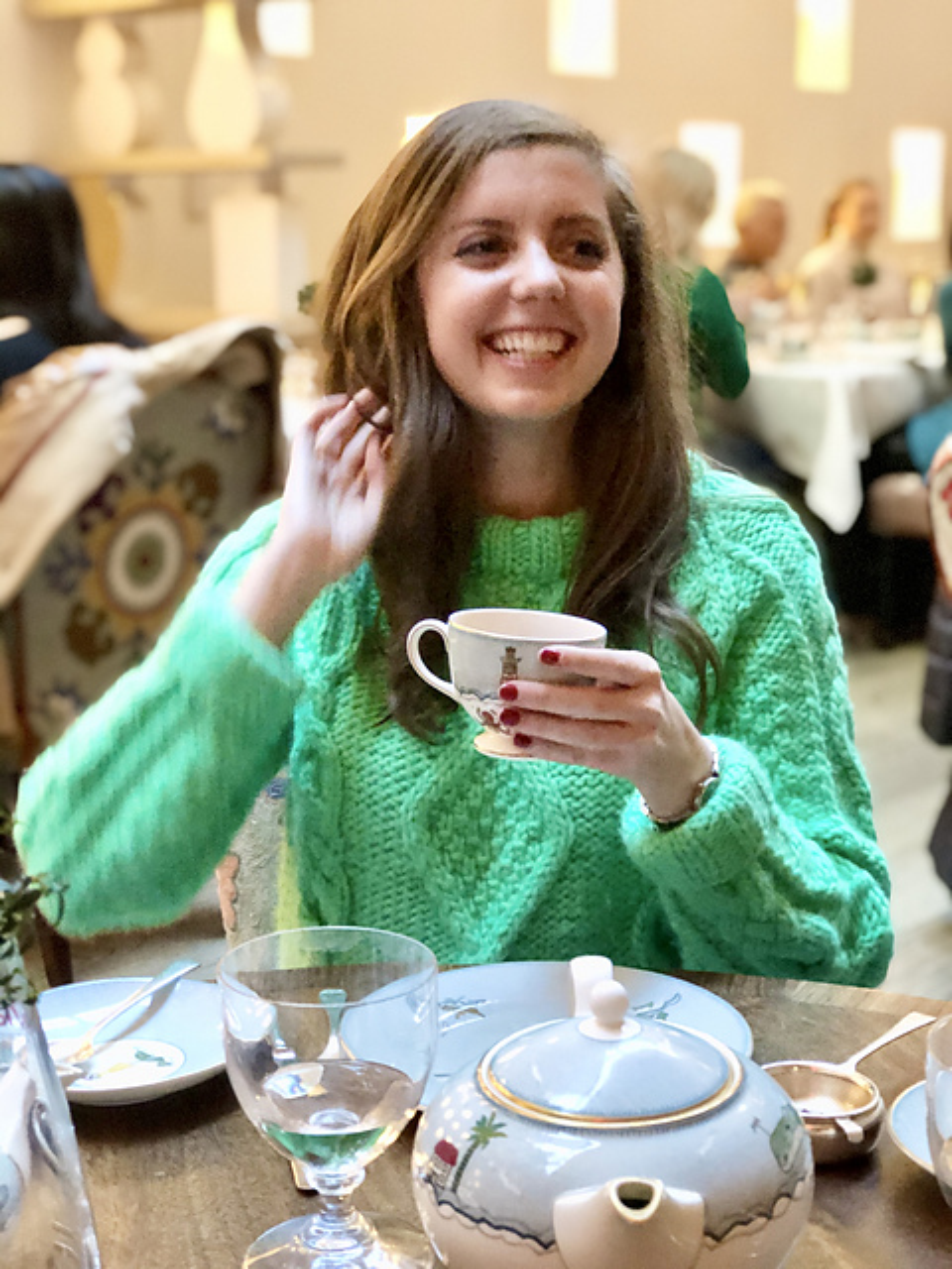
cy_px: 634
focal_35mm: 57
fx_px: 2090
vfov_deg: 33.8
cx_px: 476
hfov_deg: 25.7
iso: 1250
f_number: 2.8
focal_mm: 6.6
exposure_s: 1/30
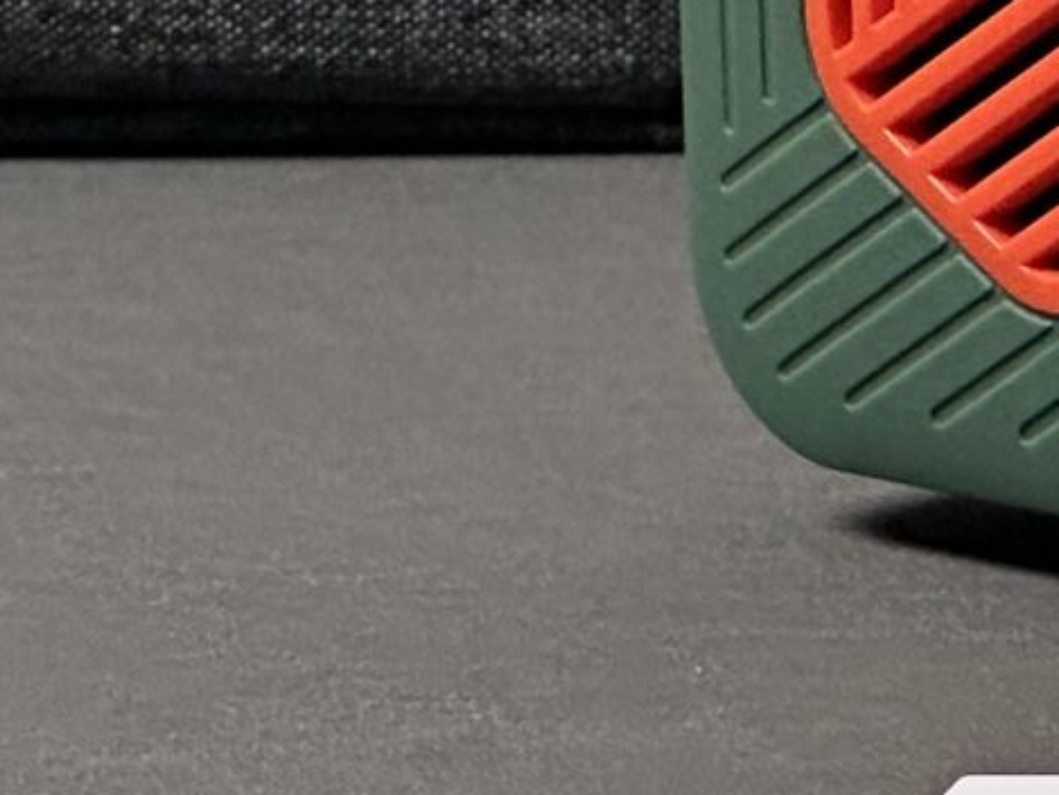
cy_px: -815
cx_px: 2396
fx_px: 12852
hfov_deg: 4.6
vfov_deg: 3.5
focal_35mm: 420
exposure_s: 1/99
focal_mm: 9
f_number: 2.8
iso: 80
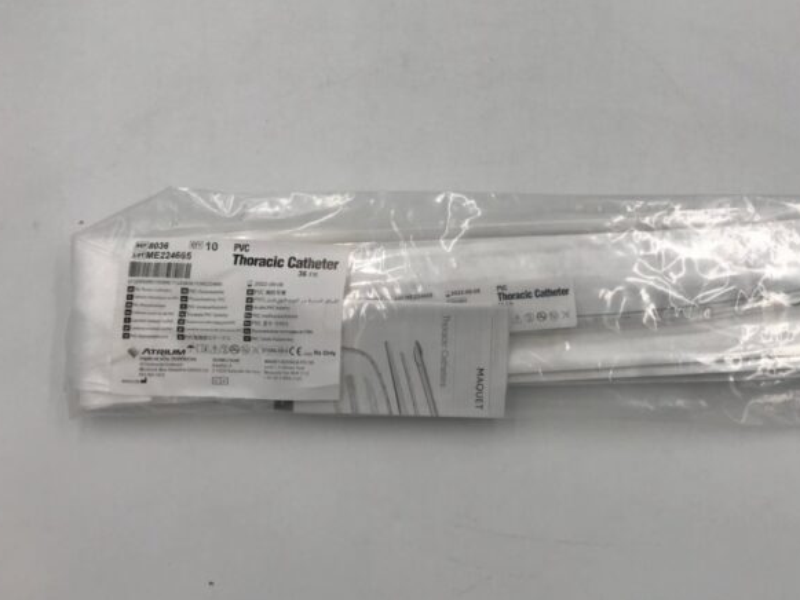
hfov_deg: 49.8
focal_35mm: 37
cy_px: 263
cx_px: 487
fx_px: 855
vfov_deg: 38.6
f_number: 1.8
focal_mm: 3.99
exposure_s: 1/264
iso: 20
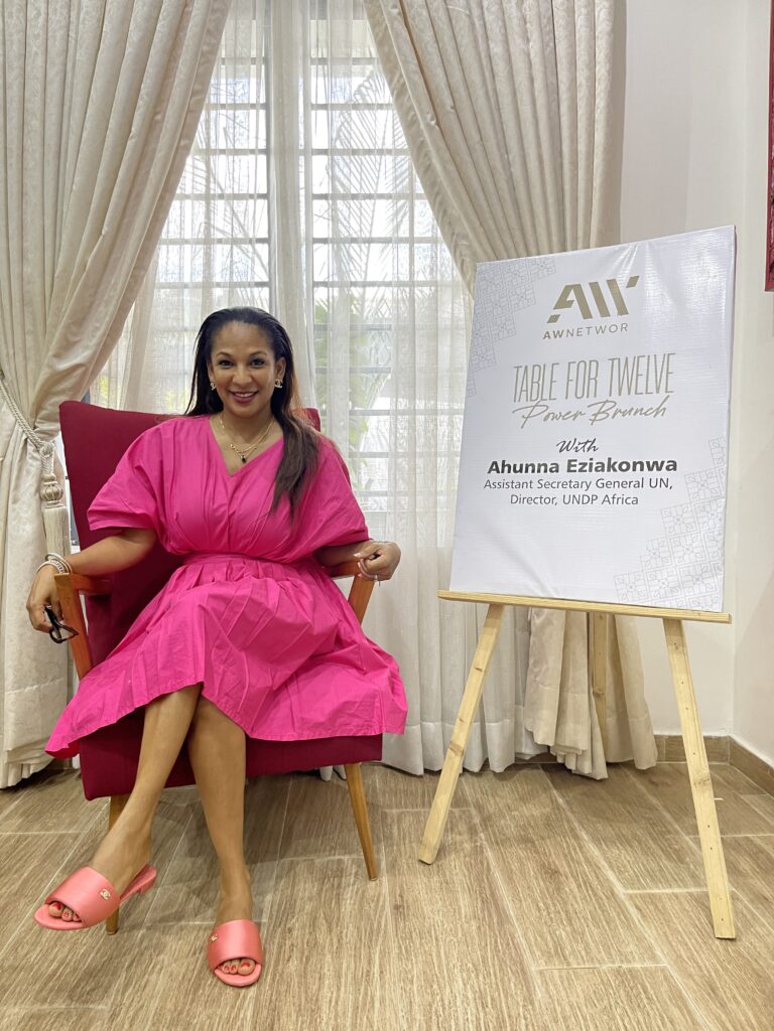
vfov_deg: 67.3
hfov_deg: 53.1
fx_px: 775
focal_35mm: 26
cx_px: 387
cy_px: 516
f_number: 1.6
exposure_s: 1/50
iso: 100
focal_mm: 5.1
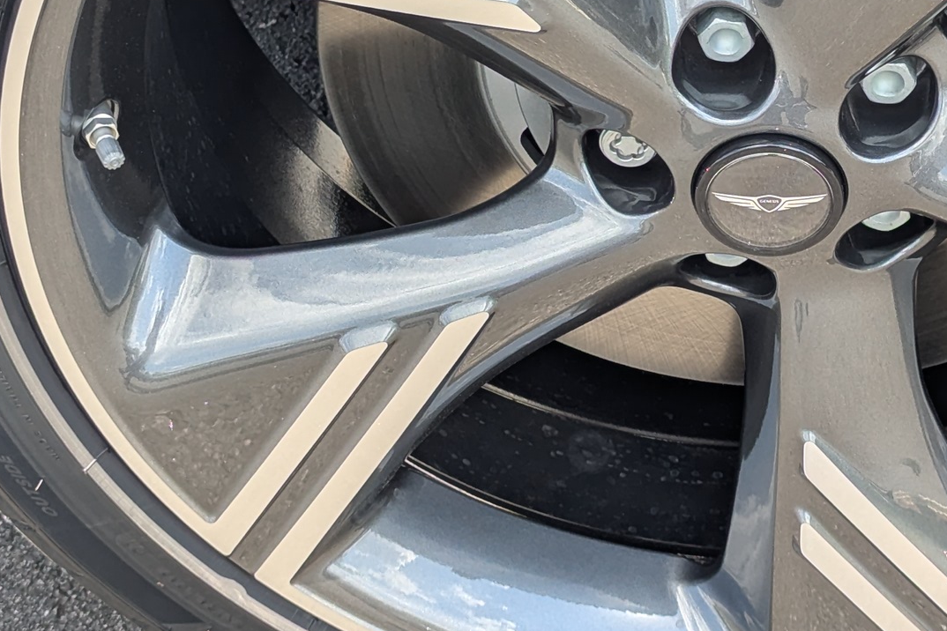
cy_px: 64
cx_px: 754
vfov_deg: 11.4
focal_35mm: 119
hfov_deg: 17.1
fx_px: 3130
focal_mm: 6.81
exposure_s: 1/603
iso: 50
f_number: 1.85
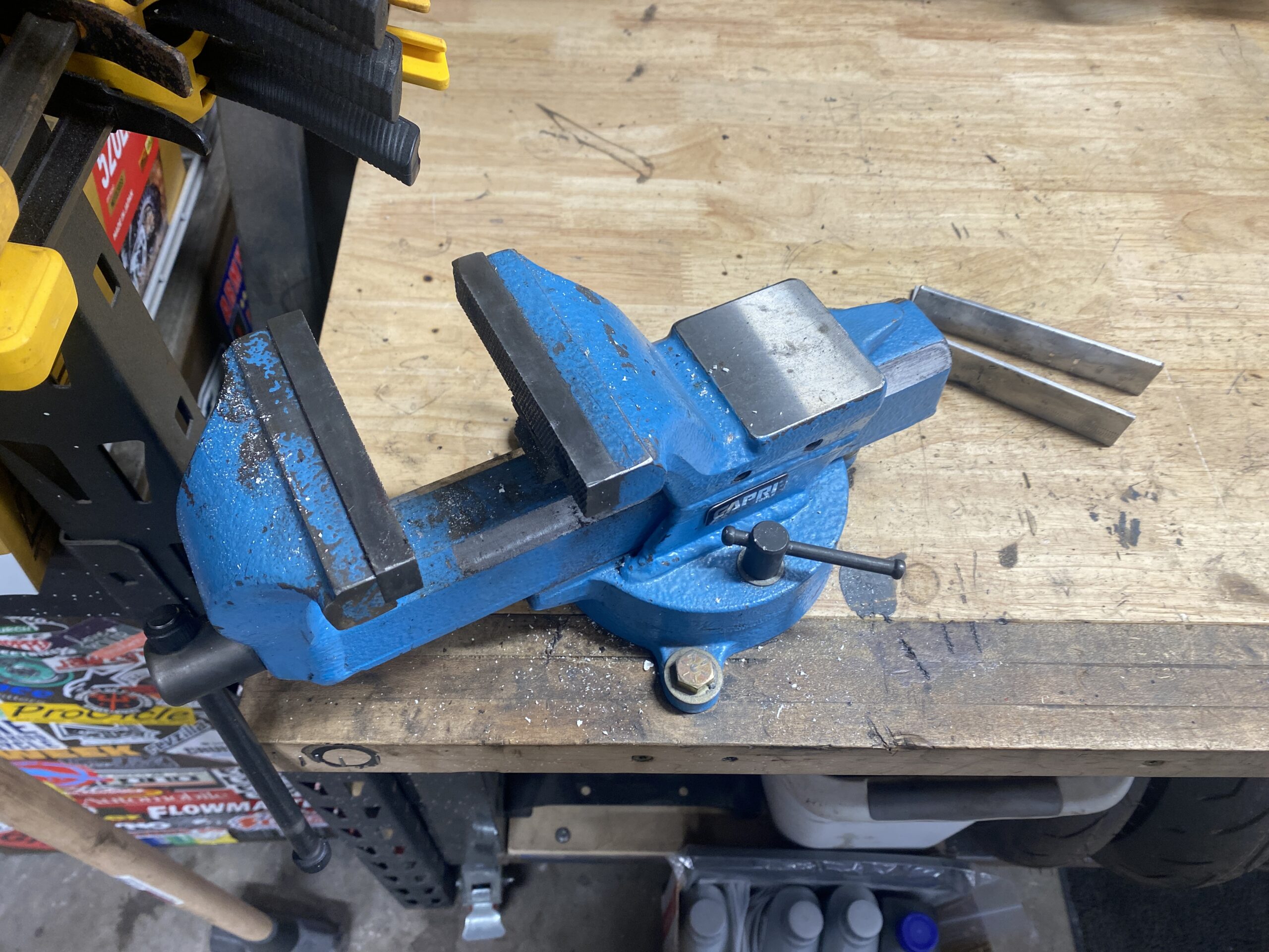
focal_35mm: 26
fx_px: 953
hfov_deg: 67.3
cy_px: 476
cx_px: 634
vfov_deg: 53.1
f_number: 1.8
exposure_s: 1/60
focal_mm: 4.25
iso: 80
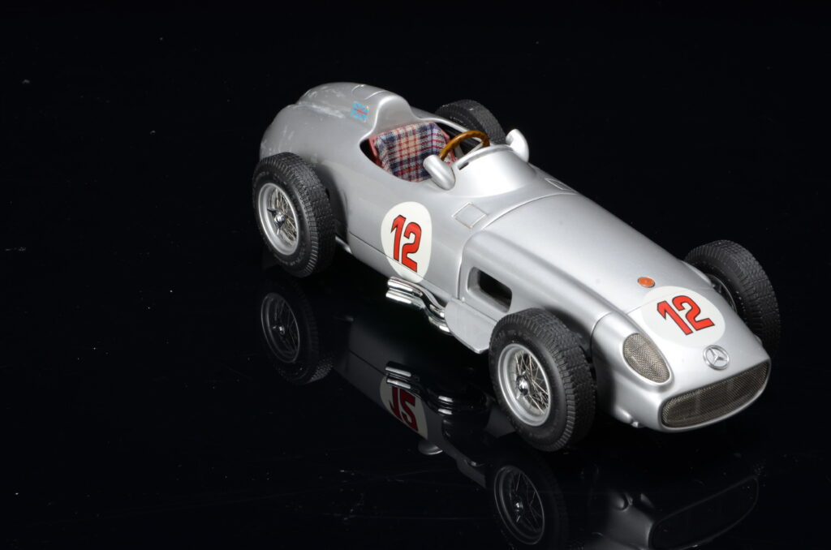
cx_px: 416
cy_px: 275
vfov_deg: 13.0
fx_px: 2418
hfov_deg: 19.5
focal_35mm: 105
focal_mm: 70
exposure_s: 1/5
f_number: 18
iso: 320
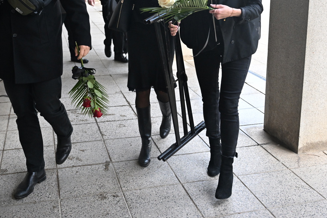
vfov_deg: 28.1
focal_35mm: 47
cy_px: 44
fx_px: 427
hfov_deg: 41.8
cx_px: 137
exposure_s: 1/800
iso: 3200
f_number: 3.5
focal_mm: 29
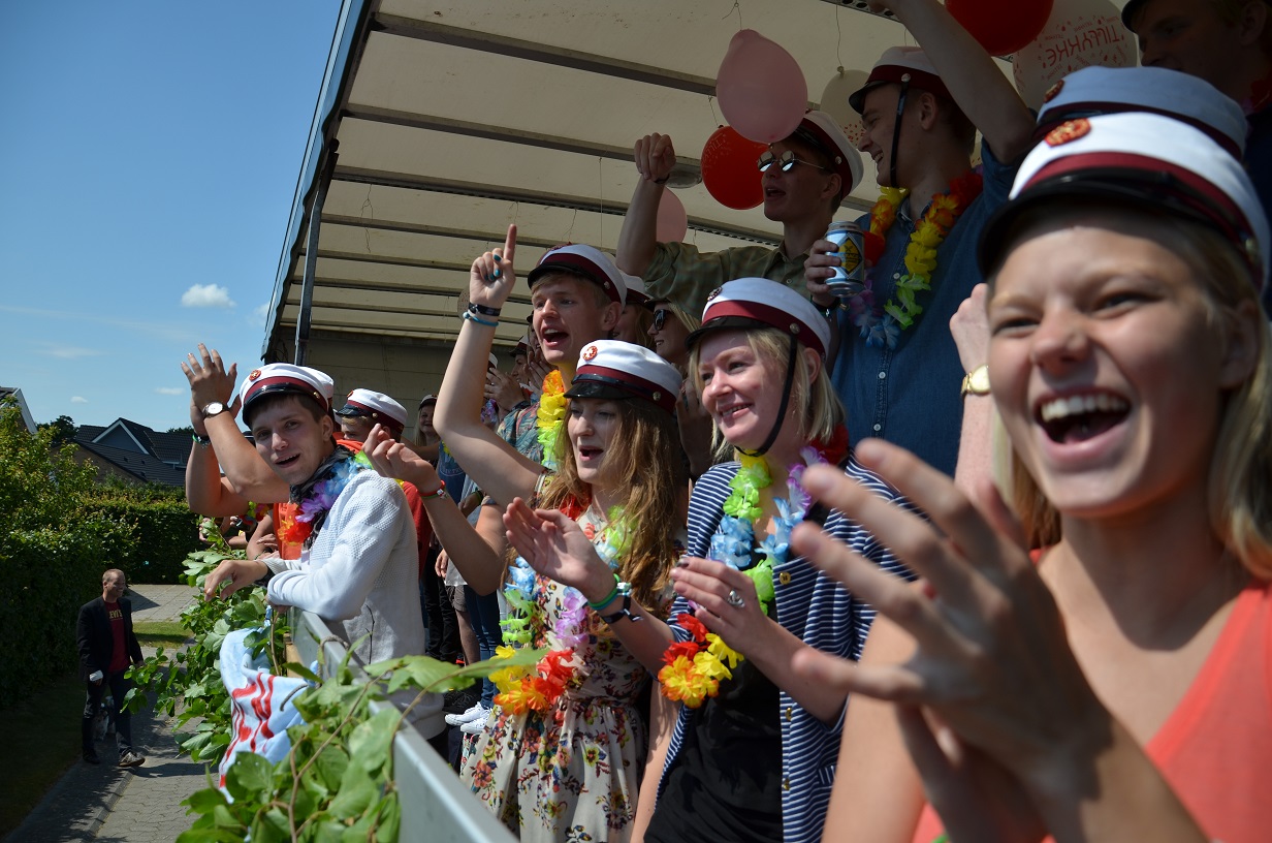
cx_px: 636
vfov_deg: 47.7
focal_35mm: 27
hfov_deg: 67.5
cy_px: 422
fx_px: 952
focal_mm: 18
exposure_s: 1/1250
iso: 100
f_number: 3.5
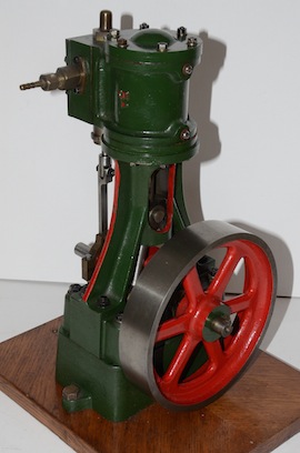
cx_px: 150
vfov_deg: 29.9
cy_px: 226
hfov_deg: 20.1
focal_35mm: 68
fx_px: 848
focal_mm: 45
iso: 1000
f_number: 11
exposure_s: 1/60
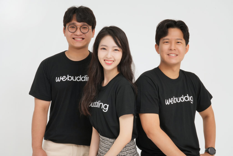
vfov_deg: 20.3
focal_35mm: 67
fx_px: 434
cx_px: 116
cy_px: 78
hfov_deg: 30.1
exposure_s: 1/80
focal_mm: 67
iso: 250
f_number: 22
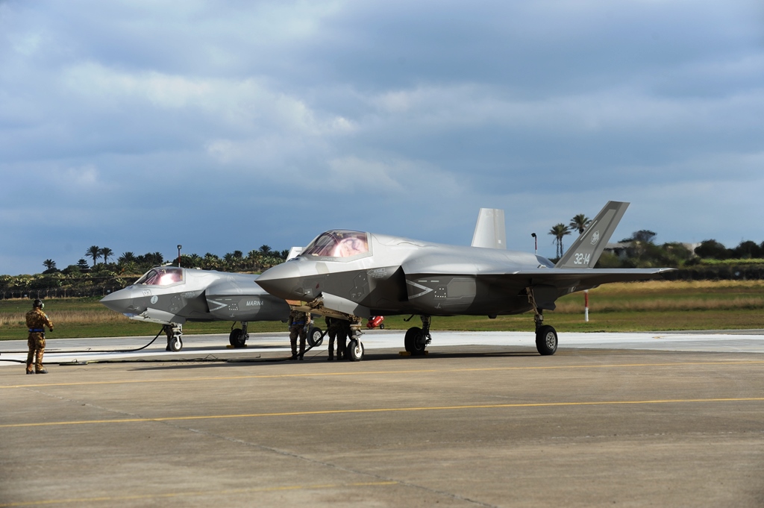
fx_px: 2014
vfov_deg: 14.4
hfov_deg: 21.5
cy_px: 254
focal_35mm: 95
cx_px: 382
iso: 200
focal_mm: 95
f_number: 7.1
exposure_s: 1/800
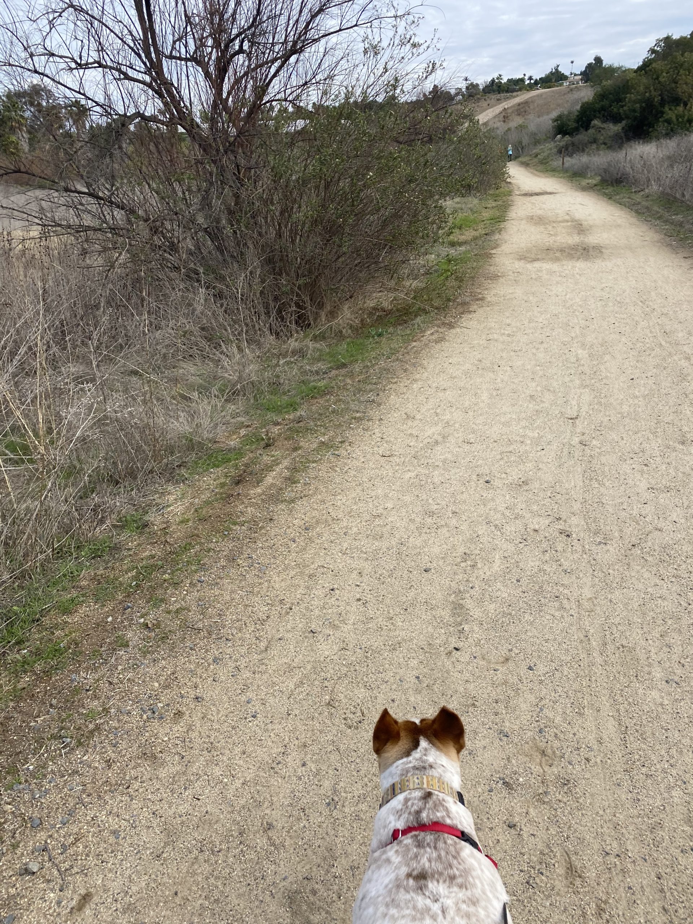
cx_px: 346
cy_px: 462
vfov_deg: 67.3
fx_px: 694
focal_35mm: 26
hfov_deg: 53.1
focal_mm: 4.25
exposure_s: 1/1808
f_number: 1.8
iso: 32
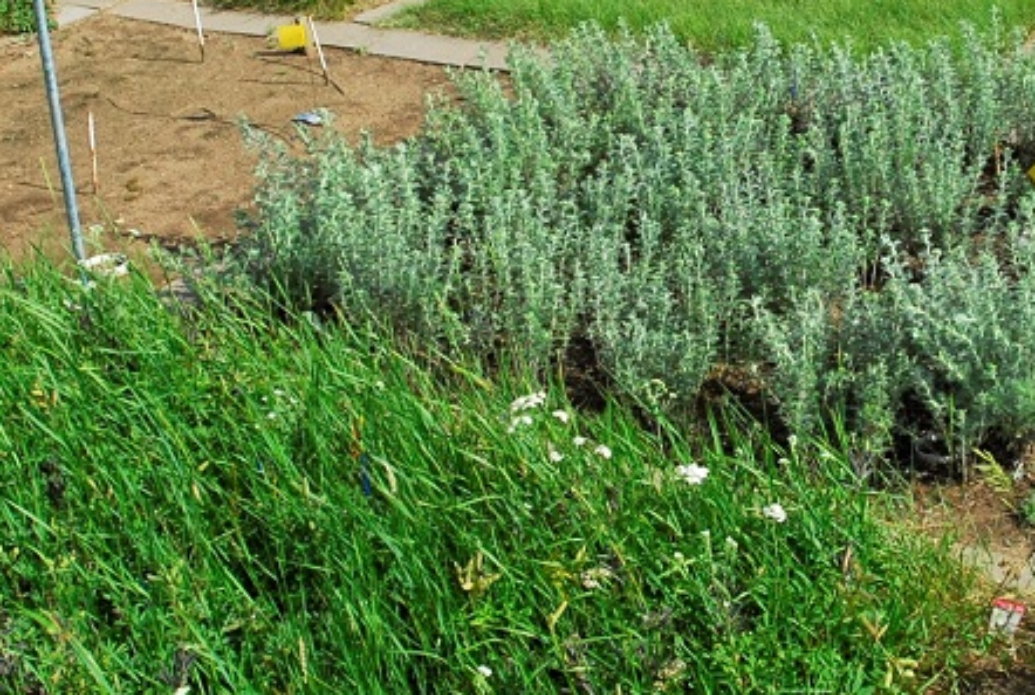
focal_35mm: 66
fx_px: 1911
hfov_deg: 30.0
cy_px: 301
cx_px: 735
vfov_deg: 20.6
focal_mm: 17
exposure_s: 1/1000
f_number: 5
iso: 160
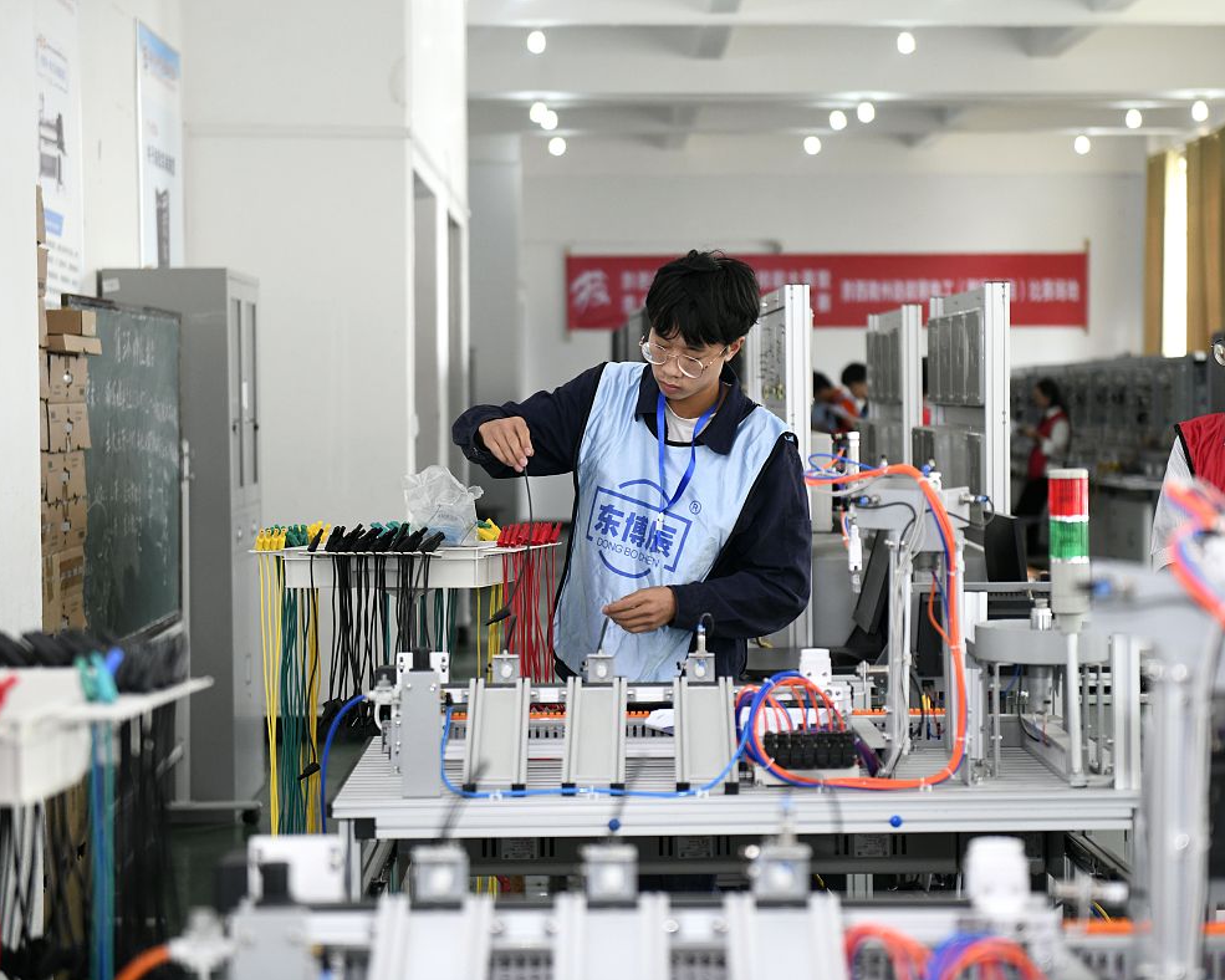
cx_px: 679
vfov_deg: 19.2
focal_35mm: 80
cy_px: 496
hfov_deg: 23.8
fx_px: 2900
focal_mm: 70
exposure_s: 1/200
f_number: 2.8
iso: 1600
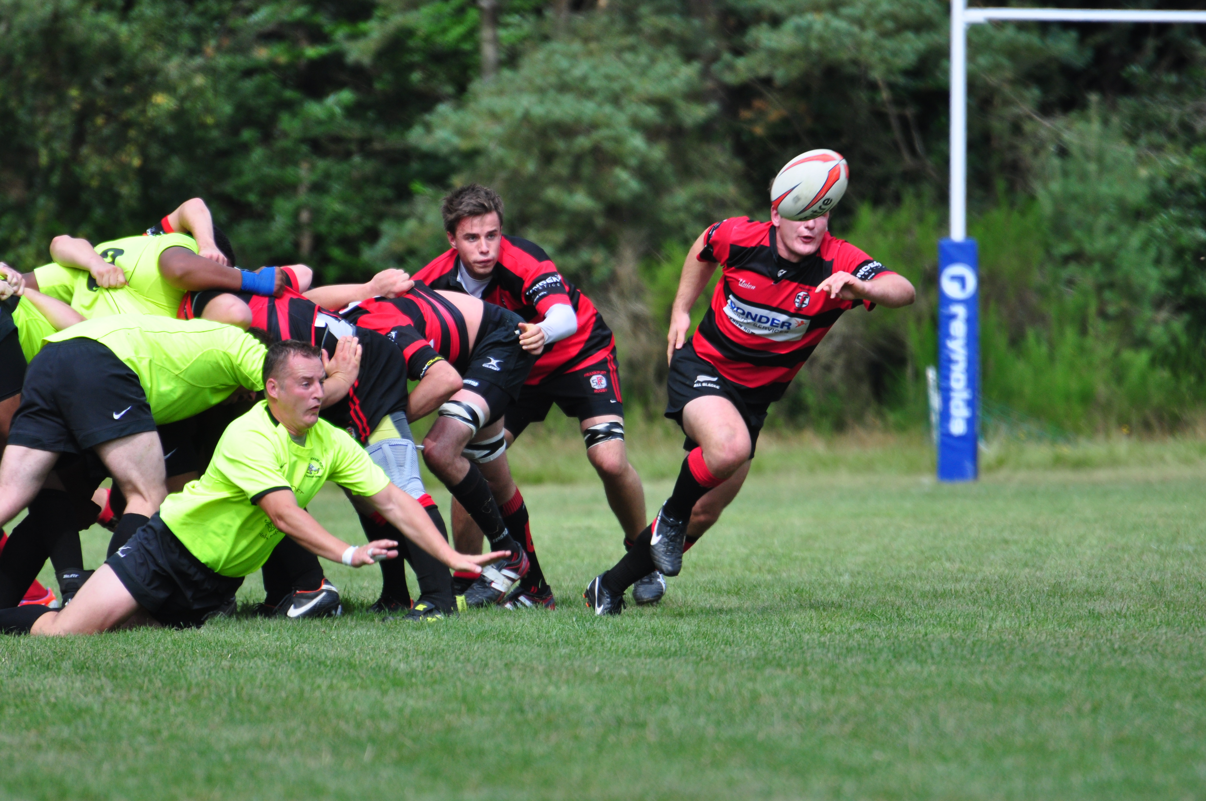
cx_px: 603
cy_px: 400
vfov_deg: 3.0
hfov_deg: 4.6
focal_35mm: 450
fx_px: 15057
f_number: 5.6
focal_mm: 300
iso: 400
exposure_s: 1/1000
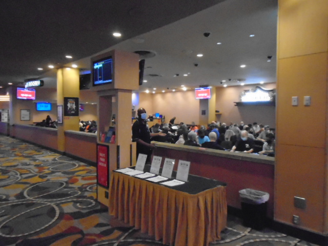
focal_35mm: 26
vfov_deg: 53.1
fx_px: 246
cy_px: 123
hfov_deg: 67.3
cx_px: 164
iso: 1600
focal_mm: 4.6
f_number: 3.2
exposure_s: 1/30
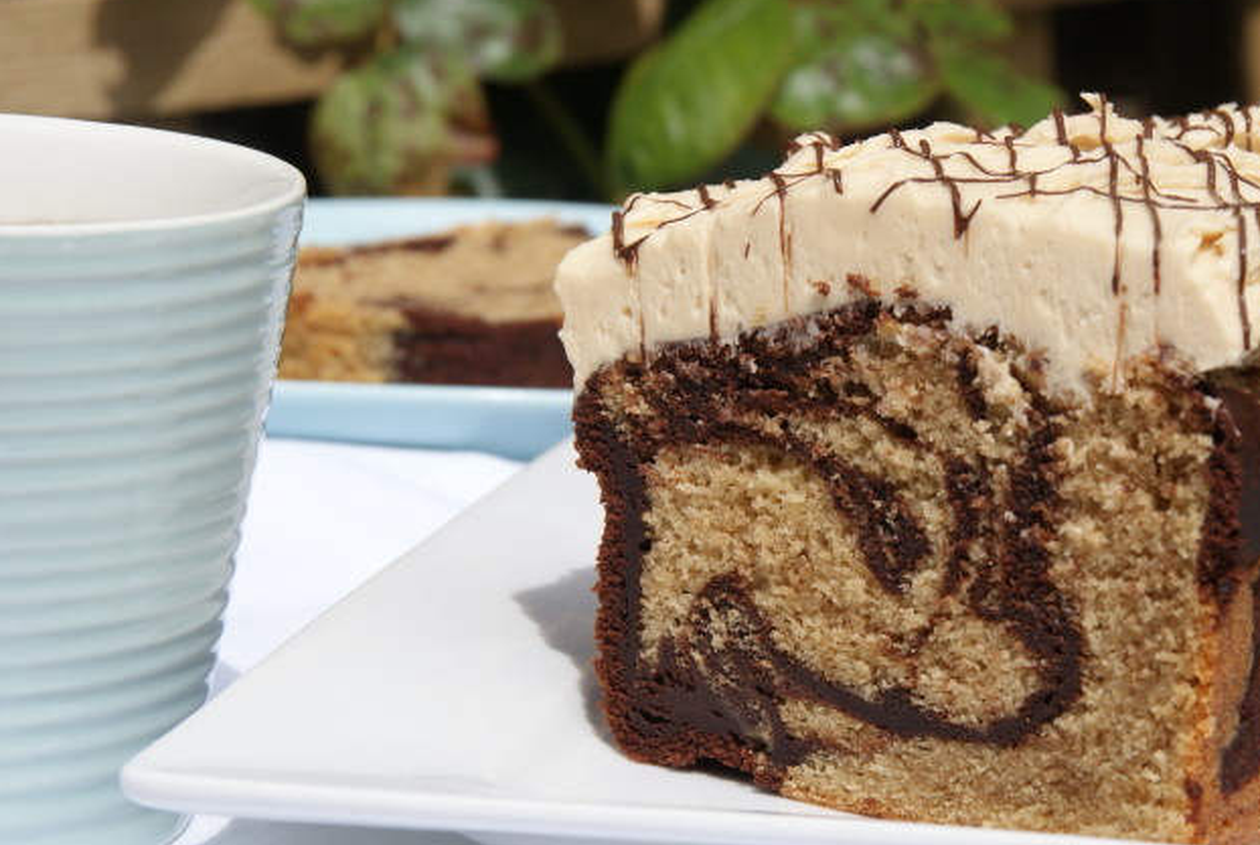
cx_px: 804
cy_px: 482
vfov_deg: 9.5
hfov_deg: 14.1
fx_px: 5071
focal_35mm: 145
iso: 100
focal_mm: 75
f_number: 11
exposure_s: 1/200
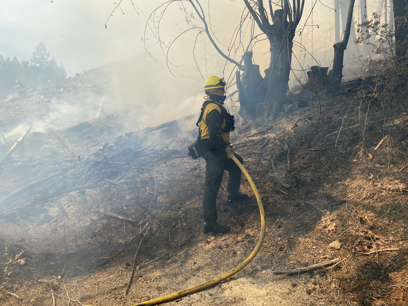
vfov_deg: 53.1
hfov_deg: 67.3
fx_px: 306
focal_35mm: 26
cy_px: 153
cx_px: 204
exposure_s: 1/1727
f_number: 1.8
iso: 32
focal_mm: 4.25
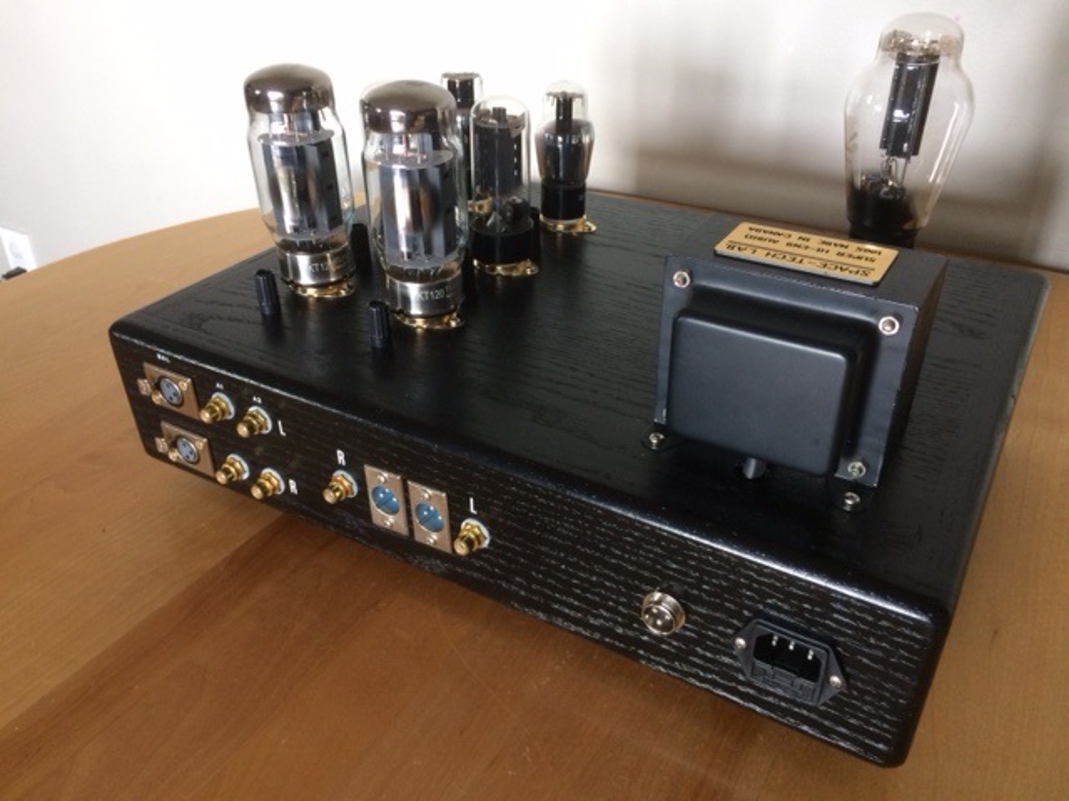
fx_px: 896
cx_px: 534
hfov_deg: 61.7
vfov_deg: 48.2
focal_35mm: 29
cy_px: 400
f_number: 2.2
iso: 160
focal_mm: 4.15
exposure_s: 1/30
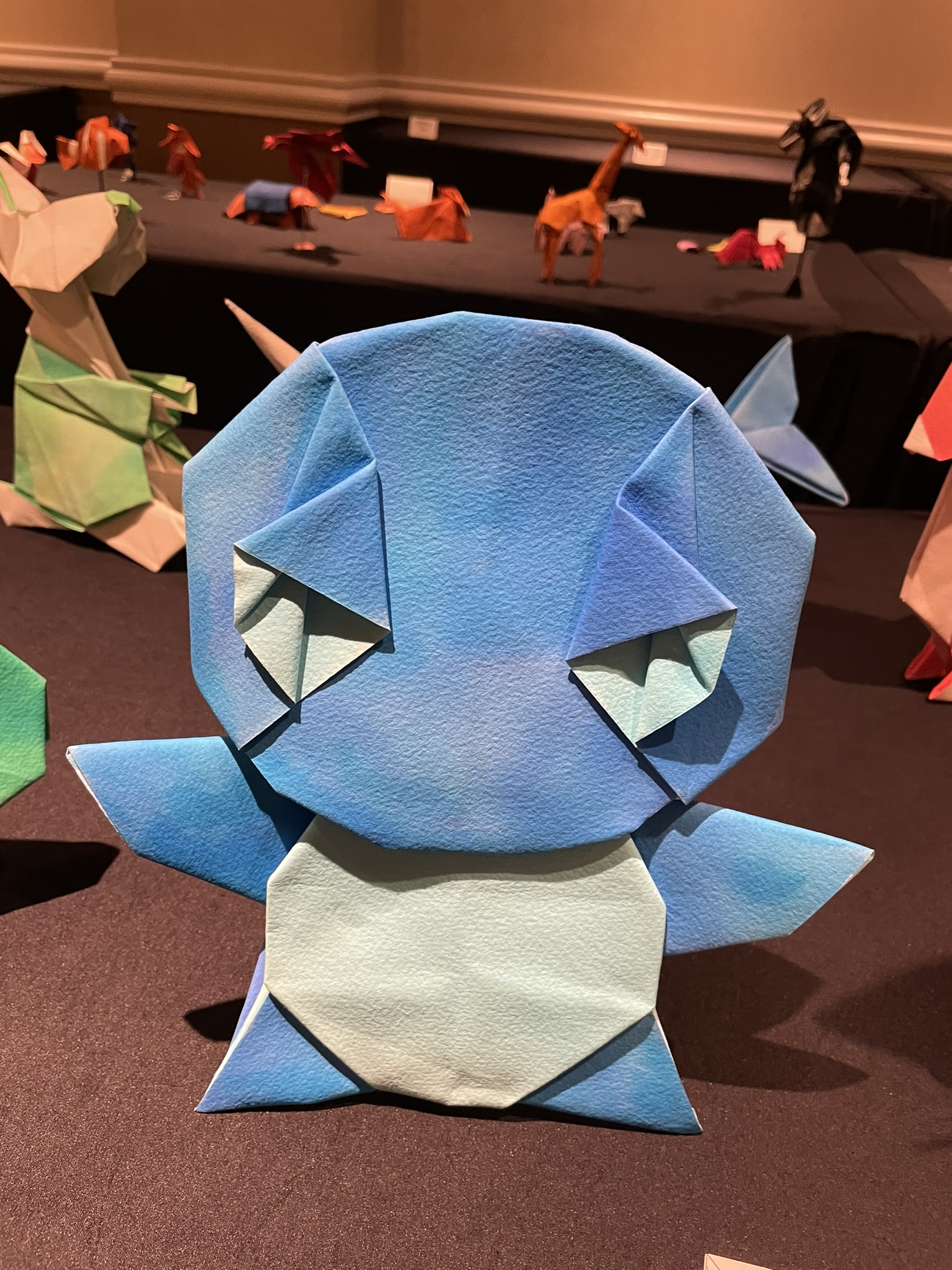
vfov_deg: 67.3
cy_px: 635
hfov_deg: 53.1
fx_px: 953
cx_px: 476
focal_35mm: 26
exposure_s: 1/60
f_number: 1.6
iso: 250
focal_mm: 4.2
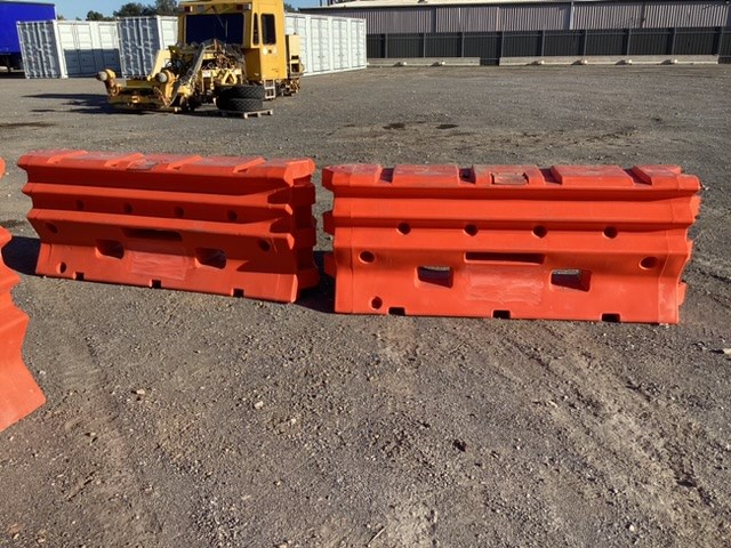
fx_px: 655
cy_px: 274
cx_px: 366
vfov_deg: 45.4
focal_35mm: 31
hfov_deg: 58.4
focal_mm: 3.3
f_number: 2.4
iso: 25
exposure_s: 1/783
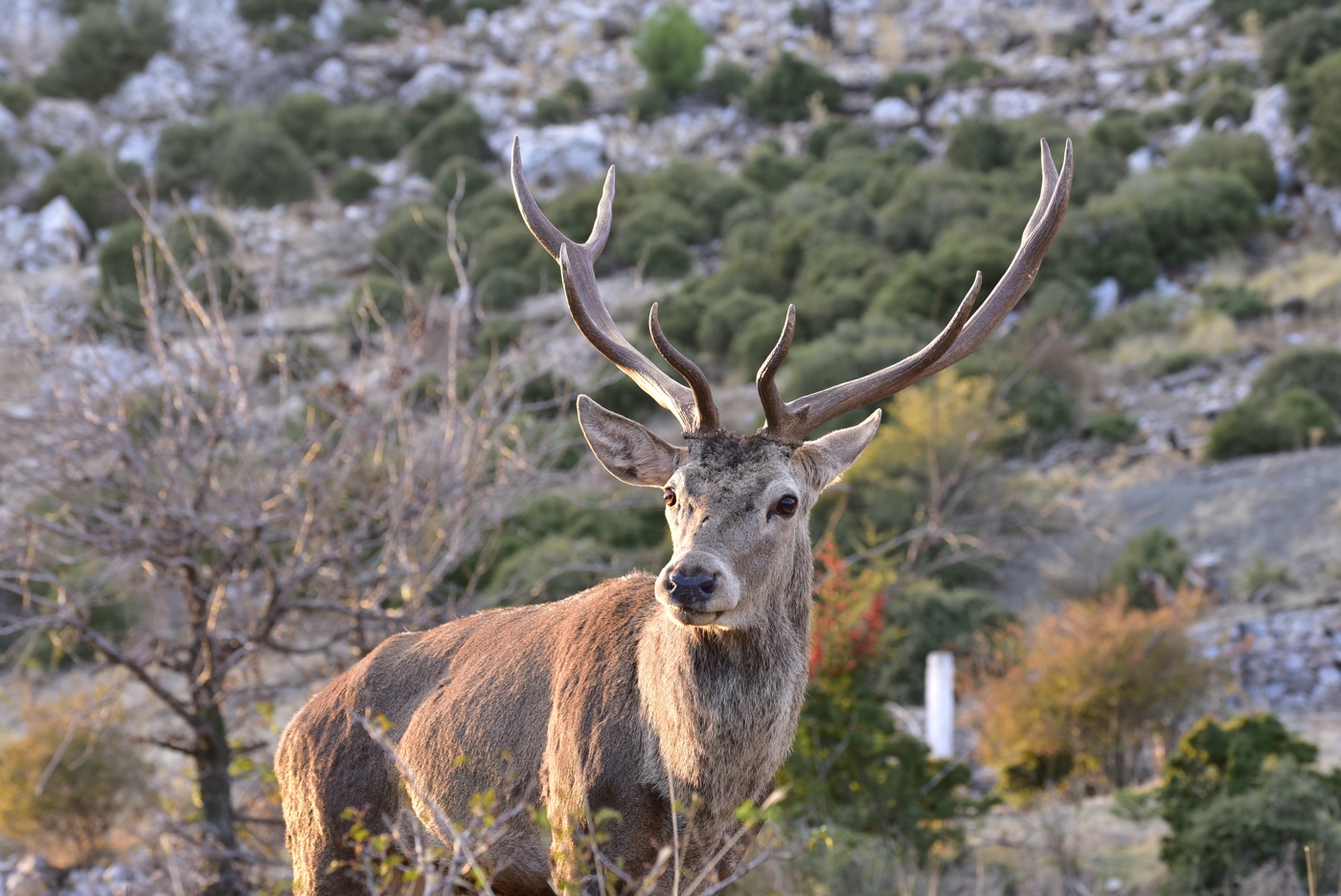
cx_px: 670
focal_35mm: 105
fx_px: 3913
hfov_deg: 19.4
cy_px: 448
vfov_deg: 13.1
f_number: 5.6
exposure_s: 1/100
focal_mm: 105
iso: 500
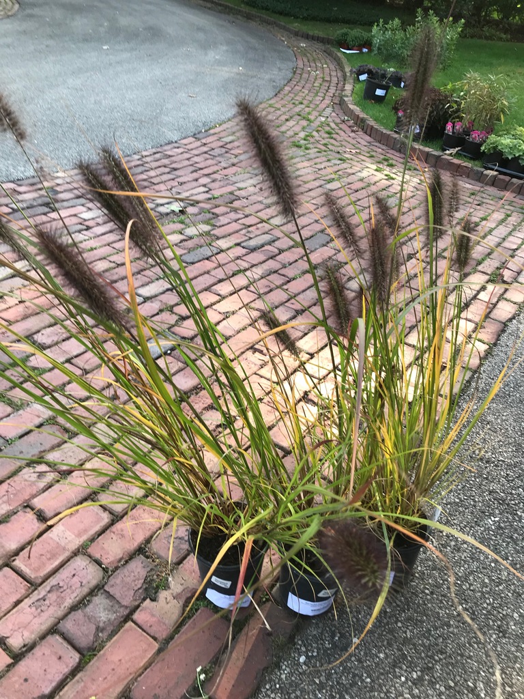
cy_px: 350
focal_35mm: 28
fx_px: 565
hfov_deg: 49.7
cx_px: 262
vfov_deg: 63.4
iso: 20
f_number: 1.8
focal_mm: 3.99
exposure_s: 1/173
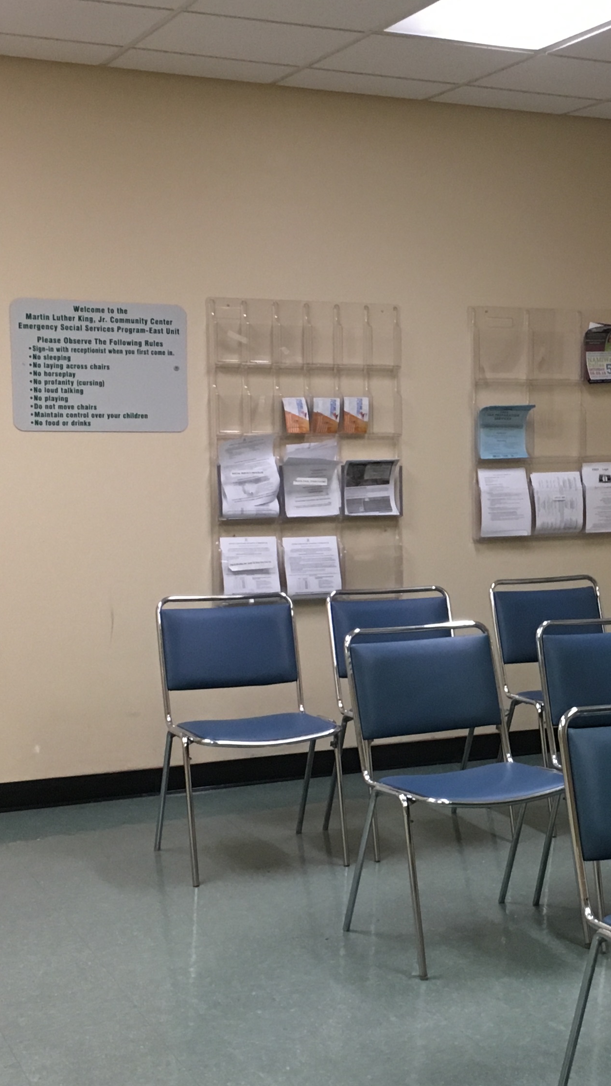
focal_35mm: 57
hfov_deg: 20.6
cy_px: 592
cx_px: 574
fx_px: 1642
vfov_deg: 36.6
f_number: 2.2
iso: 125
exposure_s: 1/30
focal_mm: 4.15
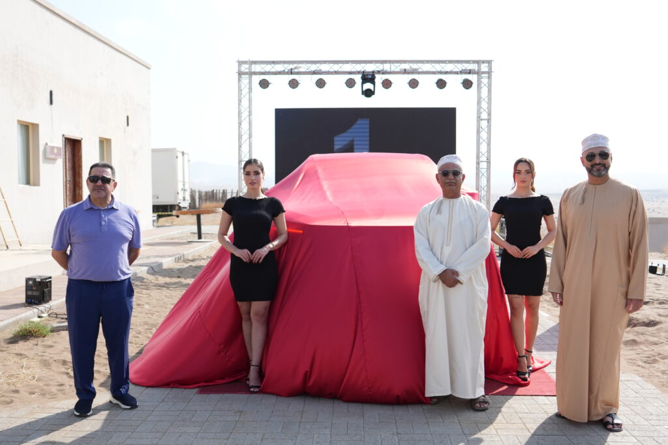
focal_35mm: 36
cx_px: 334
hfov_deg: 53.1
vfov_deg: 36.9
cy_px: 222
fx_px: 668
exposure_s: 1/3200
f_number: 3.5
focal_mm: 24
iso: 400
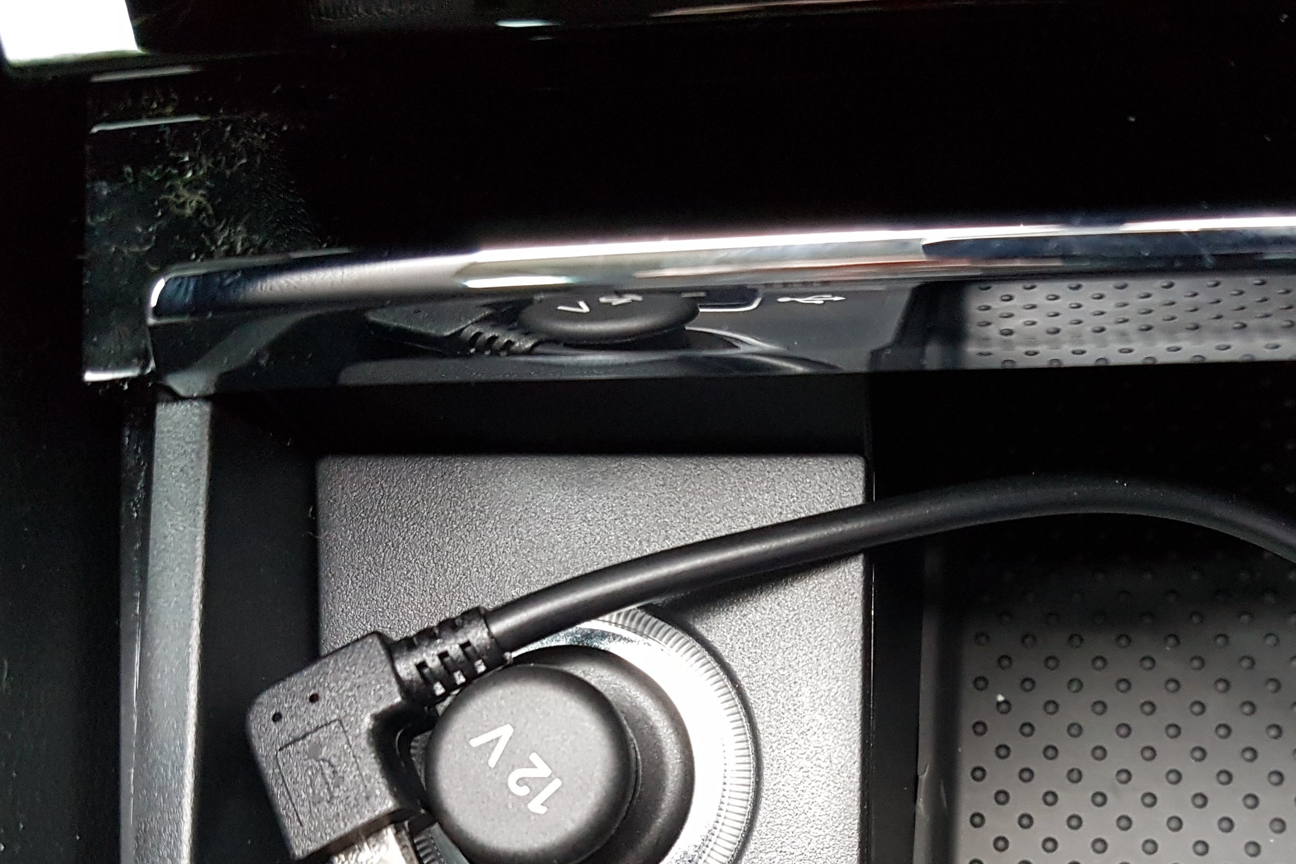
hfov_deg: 46.3
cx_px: 912
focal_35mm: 41
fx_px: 1476
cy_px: 730
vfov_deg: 31.5
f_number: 1.7
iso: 200
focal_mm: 4.2
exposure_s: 1/16
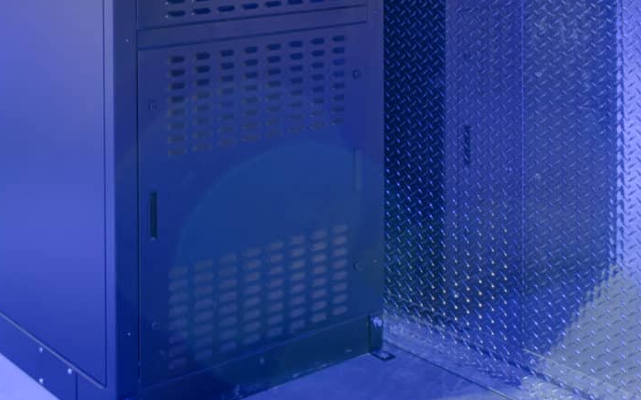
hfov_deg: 30.8
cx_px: -157
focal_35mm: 54
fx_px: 943
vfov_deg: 21.7
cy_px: -115
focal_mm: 18
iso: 400
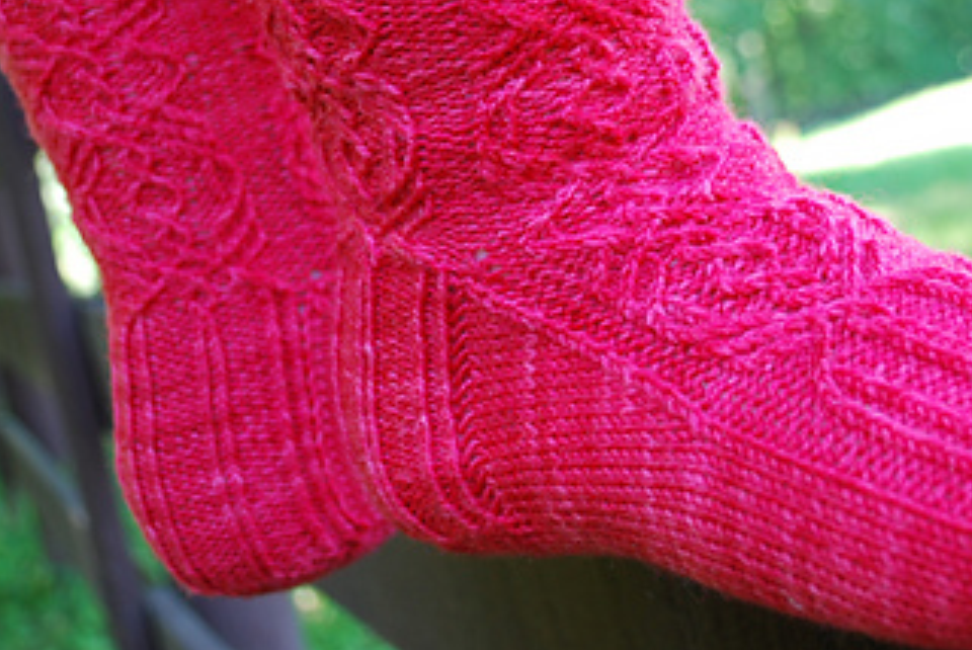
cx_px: 559
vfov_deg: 20.4
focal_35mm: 66
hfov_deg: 30.4
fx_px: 1784
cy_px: 137
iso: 200
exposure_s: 1/50
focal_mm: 22
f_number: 4
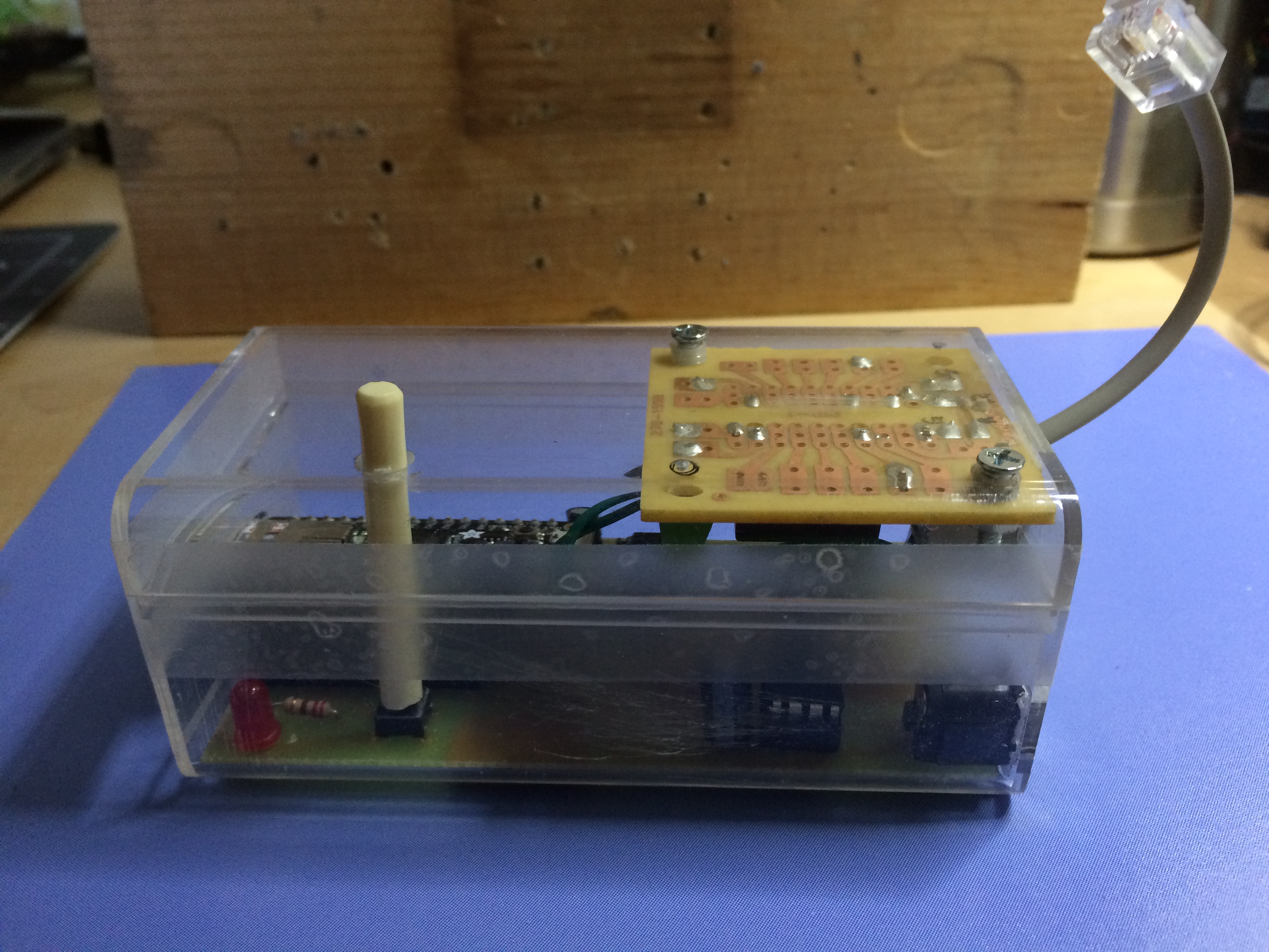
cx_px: 634
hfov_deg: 61.7
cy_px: 476
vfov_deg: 48.2
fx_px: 1063
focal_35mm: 29
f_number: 2.2
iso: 125
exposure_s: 1/30
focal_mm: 4.15
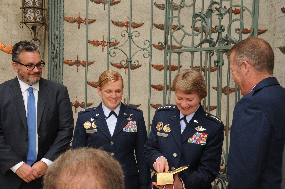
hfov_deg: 27.0
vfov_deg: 18.2
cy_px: 94
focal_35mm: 75
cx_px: 142
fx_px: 593
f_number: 18
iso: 2500
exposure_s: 1/160
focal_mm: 75
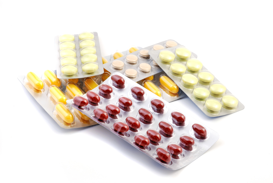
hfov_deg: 15.2
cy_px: 92
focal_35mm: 135
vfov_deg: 10.2
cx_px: 136
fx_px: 1025
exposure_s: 1/60
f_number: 29
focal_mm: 90
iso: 100
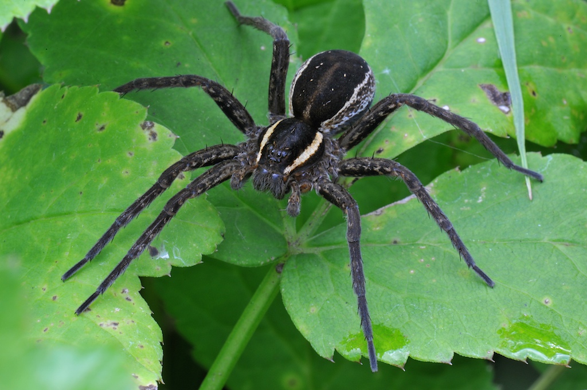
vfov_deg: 7.6
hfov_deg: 11.4
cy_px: 195
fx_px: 2933
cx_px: 294
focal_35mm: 180
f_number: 14
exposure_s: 1/3
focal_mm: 180
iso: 640
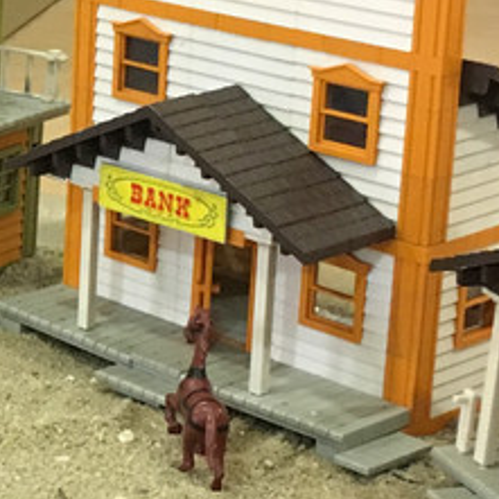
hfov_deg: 13.3
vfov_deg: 14.0
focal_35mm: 124
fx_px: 2022
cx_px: -259
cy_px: 158
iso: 200
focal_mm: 4.15
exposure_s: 1/33
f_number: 2.2
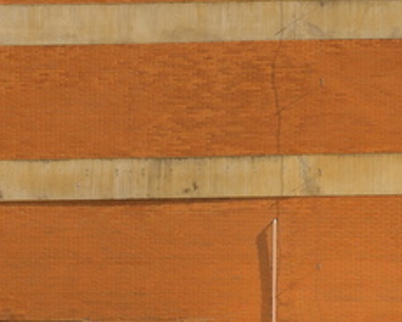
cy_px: 318
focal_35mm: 51
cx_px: 484
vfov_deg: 28.0
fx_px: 607
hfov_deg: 30.9
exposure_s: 1/1142
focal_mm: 3.61
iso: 100
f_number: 2.8
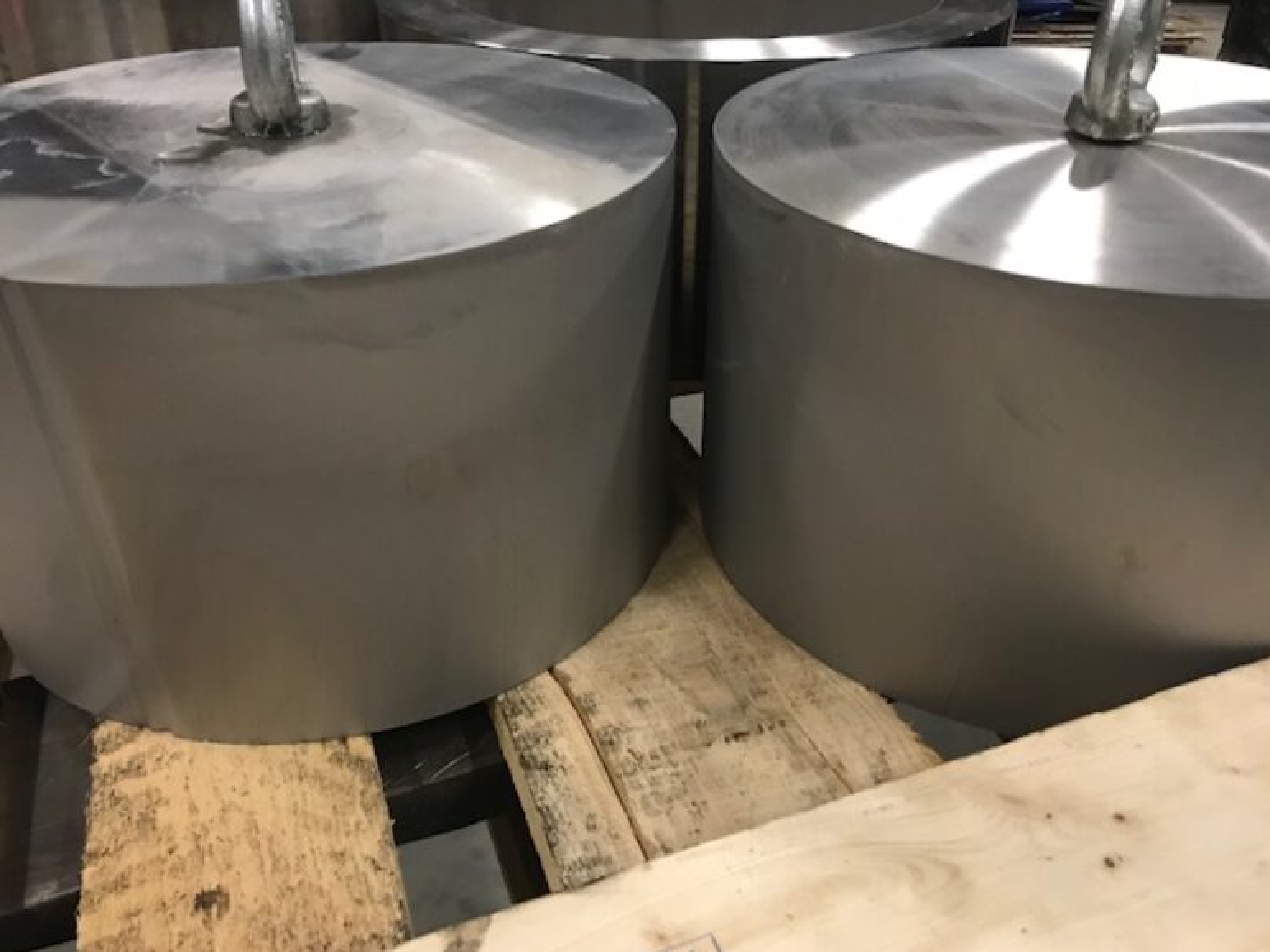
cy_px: 490
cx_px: 655
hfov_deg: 61.6
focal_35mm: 29
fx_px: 1064
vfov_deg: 48.2
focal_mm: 3.99
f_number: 1.8
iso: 100
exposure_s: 1/17
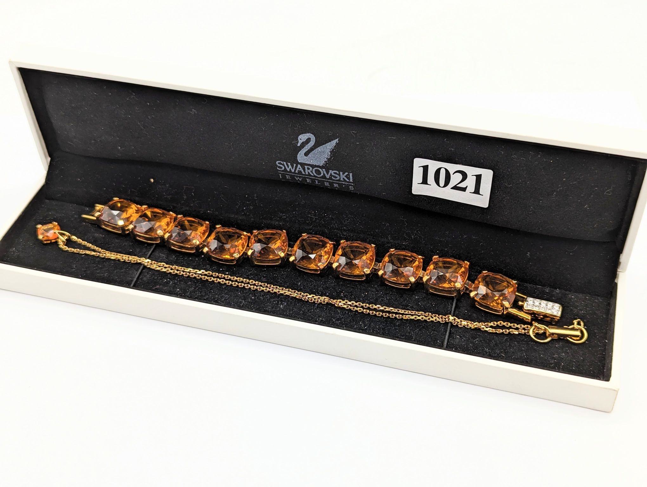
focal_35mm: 48
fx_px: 898
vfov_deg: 30.3
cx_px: 324
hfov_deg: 39.6
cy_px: 244
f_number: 1.85
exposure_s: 1/128
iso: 49
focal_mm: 6.81
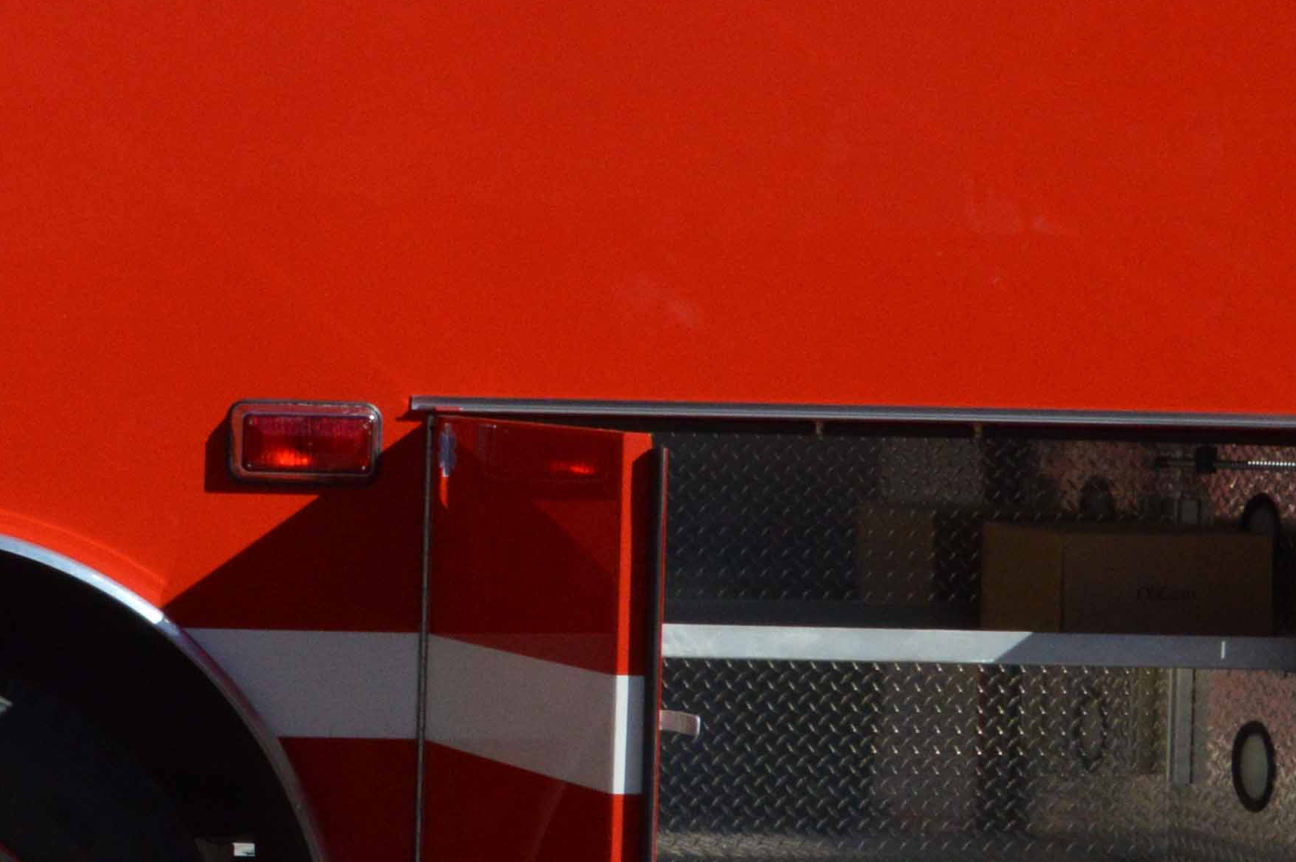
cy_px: 335
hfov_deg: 16.0
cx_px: -547
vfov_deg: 11.5
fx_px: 4270
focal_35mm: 119
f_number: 14
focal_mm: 23
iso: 800
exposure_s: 1/800
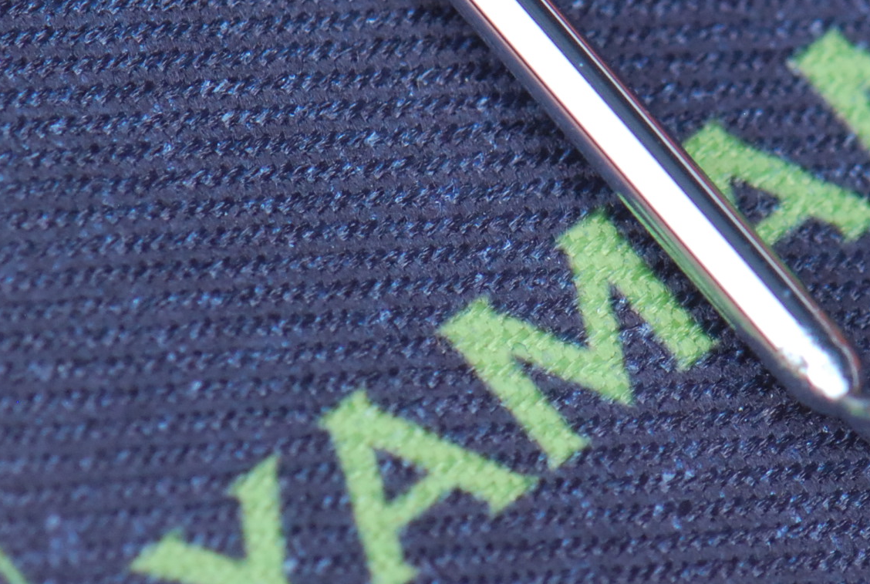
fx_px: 9789
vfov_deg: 3.4
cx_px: 552
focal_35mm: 404
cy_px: 187
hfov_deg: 5.1
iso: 640
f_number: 8
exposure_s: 1/250
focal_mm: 105
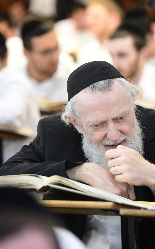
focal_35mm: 245
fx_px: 1656
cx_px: 109
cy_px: 124
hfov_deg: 5.4
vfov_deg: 8.6
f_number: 3.5
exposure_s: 1/400
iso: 2000
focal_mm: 160
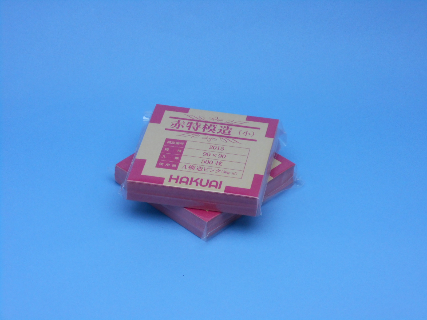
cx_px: 214
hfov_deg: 15.2
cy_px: 160
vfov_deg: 11.4
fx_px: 1604
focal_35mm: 130
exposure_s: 1/60
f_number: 6.5
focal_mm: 23
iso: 250
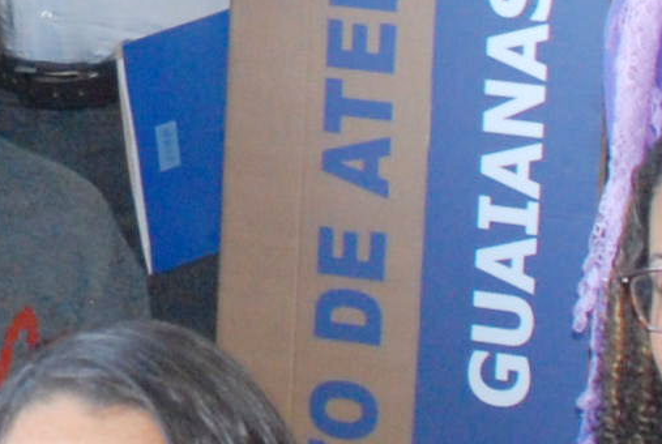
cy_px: -214
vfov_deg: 6.6
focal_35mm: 206
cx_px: -341
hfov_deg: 9.7
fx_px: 3795
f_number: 3.5
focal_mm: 18
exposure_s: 1/25
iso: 500
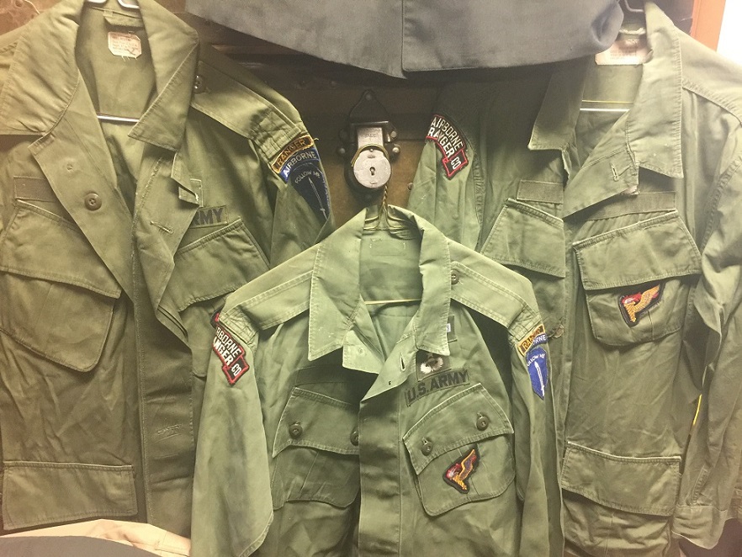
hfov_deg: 61.6
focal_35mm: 29
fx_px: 622
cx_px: 371
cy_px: 278
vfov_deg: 48.2
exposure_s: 1/15
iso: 125
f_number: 2.2
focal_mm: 4.15
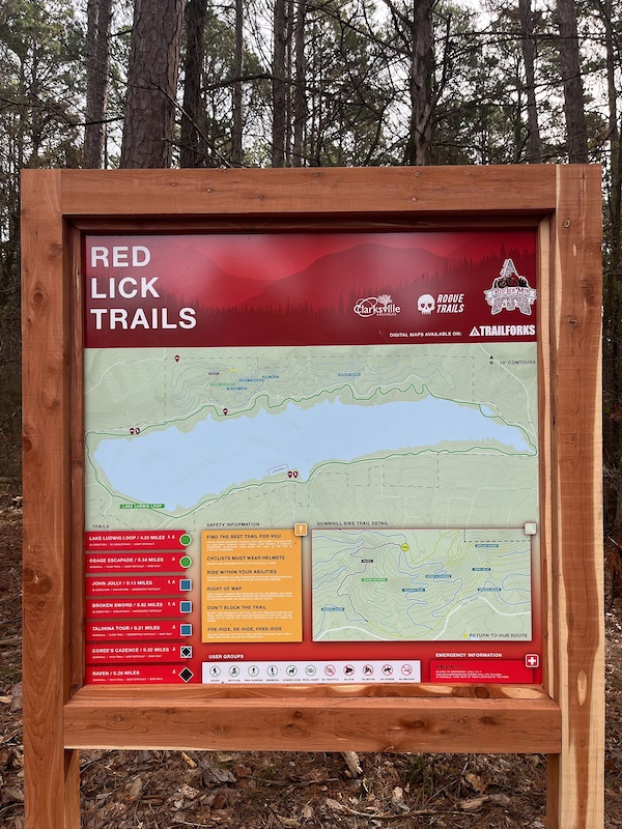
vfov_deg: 67.3
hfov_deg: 53.1
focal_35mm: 26
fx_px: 623
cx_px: 311
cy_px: 414
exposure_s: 1/701
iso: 50
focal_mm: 5.1
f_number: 1.6
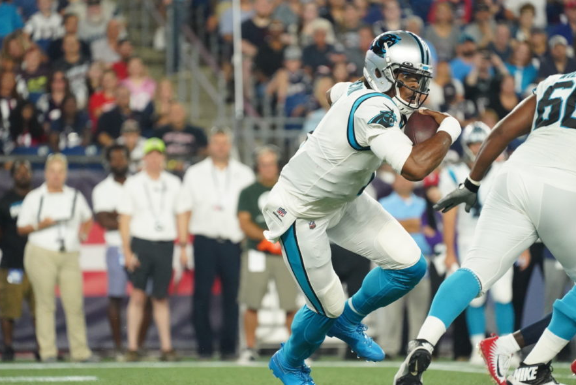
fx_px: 7108
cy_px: 209
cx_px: 301
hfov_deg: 4.6
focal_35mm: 444
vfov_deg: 3.1
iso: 8000
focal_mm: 400
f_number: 5.6
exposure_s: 1/1250
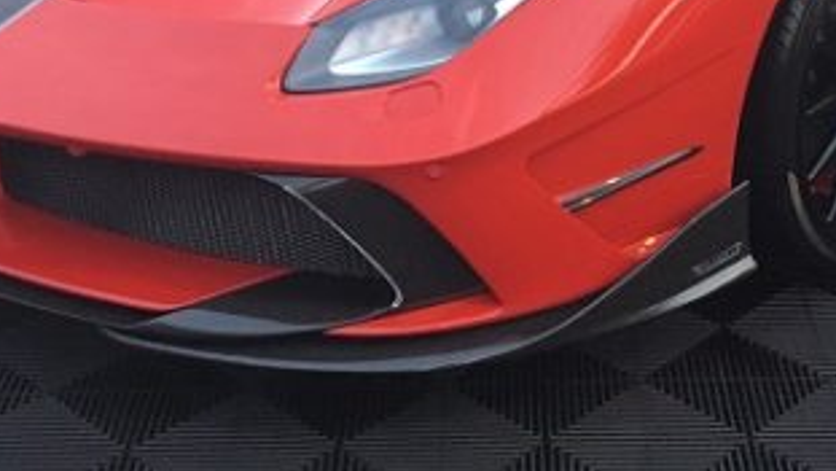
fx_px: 1729
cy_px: -210
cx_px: 602
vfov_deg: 14.6
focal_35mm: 78
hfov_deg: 26.9
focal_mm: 4.15
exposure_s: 1/30
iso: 125
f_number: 2.2
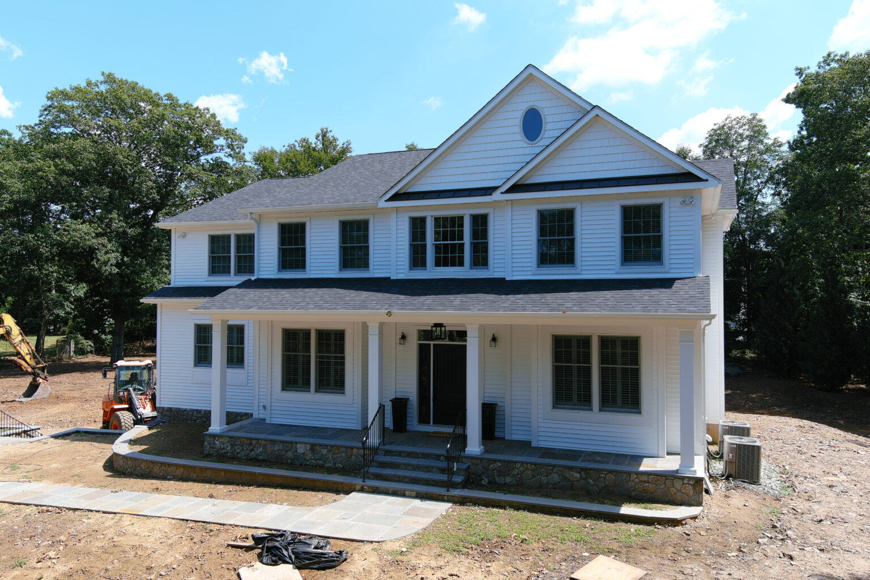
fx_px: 701
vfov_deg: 45.0
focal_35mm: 29
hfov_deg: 63.7
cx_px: 435
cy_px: 290
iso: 100
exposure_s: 1/800
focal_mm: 10.57
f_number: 2.8
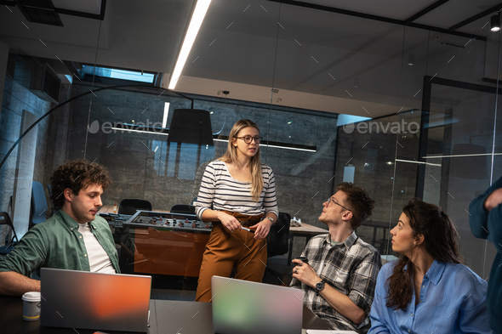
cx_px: 251
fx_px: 488
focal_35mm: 35
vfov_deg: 37.8
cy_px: 167
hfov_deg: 54.4
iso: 1000
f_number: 3.2
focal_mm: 35
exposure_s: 1/160
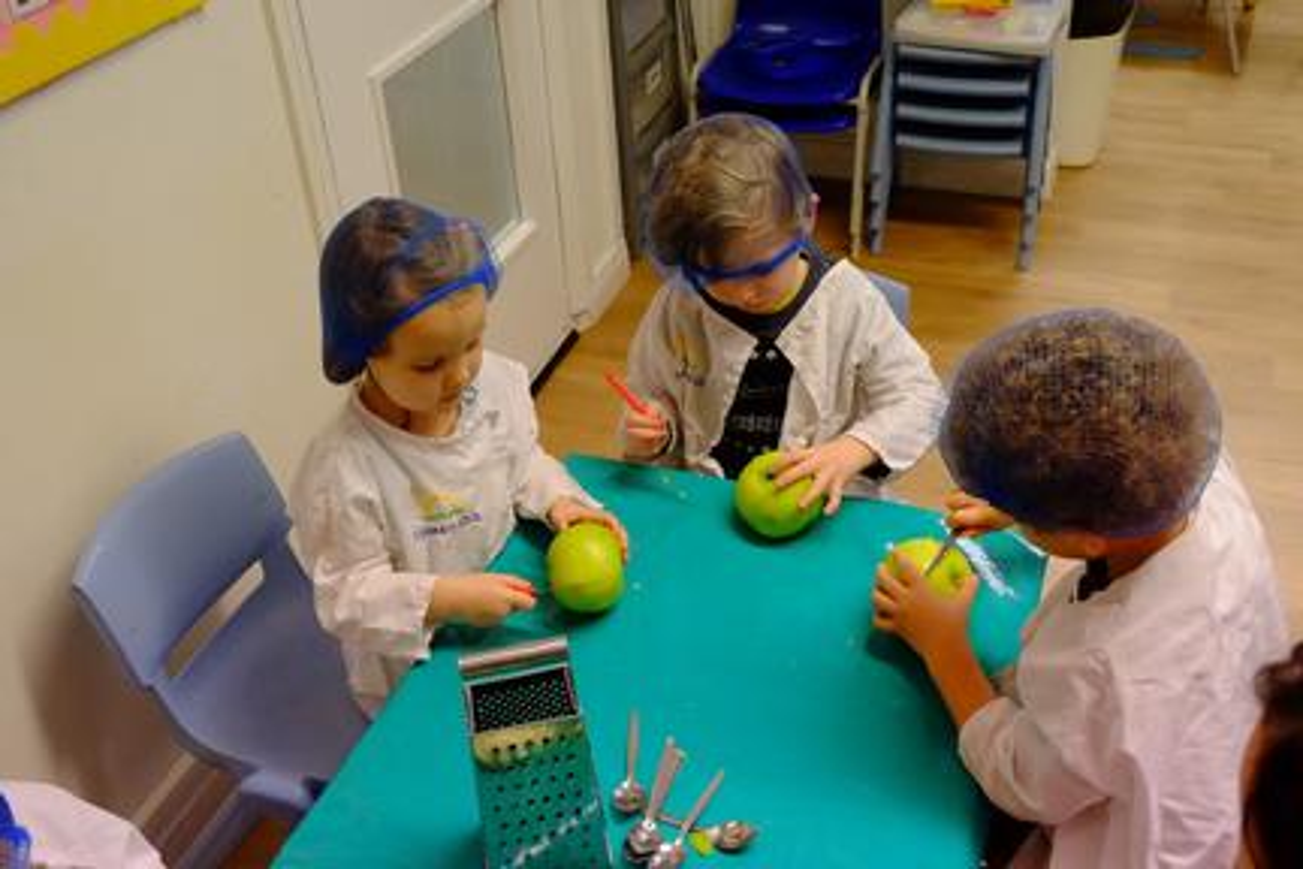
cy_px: 434
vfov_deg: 37.9
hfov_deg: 54.4
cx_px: 652
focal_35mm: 35
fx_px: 1267
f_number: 5.6
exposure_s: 1/200
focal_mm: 23.2
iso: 6400
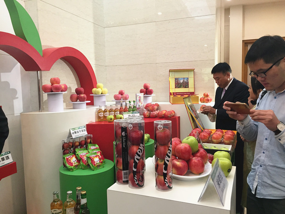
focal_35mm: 29
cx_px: 142
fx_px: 239
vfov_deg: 48.2
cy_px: 107
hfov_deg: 61.7
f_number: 2.2
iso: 160
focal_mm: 4.15
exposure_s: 1/33
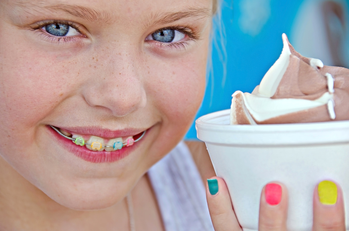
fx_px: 1887
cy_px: 116
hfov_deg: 10.6
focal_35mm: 195
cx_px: 174
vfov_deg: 7.0
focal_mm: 130
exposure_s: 1/160
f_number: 5.6
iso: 100
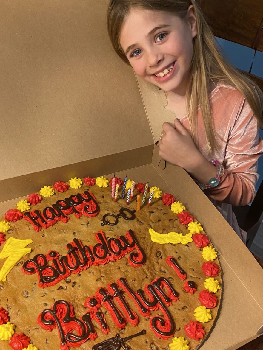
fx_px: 344
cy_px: 186
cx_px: 117
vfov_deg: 53.9
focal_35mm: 34
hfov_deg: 41.7
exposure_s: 1/60
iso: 500
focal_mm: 4.25
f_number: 1.8
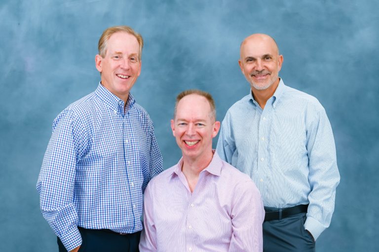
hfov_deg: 28.9
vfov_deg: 19.4
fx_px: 736
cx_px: 190
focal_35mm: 70
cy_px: 126
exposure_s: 1/100
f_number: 7.1
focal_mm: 70
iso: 1250
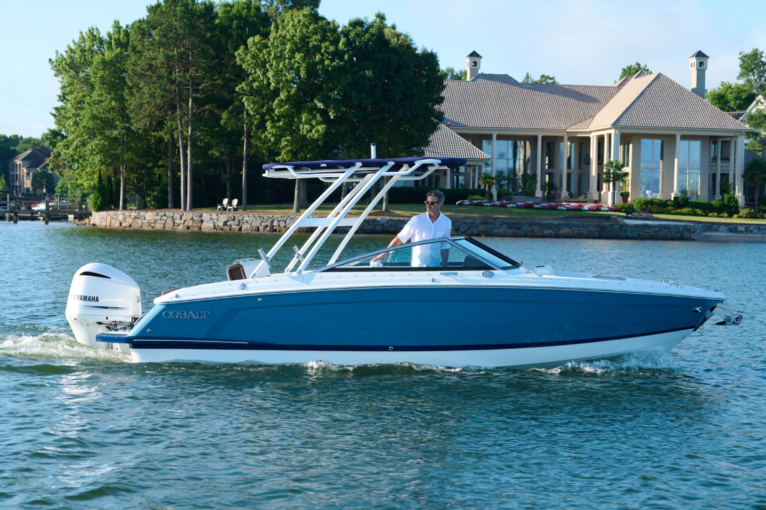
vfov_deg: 18.2
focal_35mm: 75
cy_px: 255
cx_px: 383
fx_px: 1596
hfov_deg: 27.0
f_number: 5.6
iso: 100
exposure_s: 1/250
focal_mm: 75
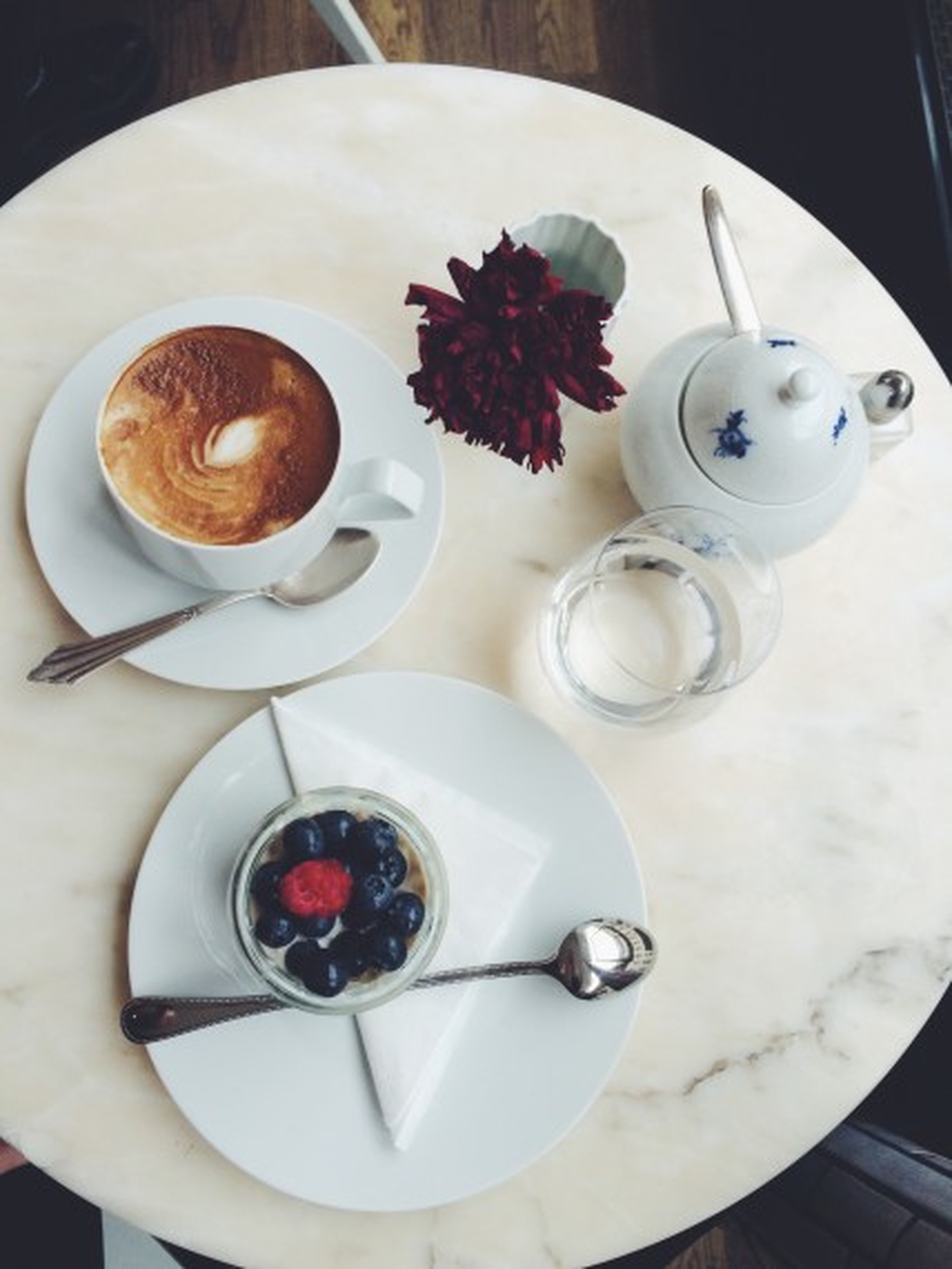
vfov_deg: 61.6
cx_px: 476
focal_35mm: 29
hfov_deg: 48.3
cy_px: 634
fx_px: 1063
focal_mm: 4.15
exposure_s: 1/120
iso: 40
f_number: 2.2
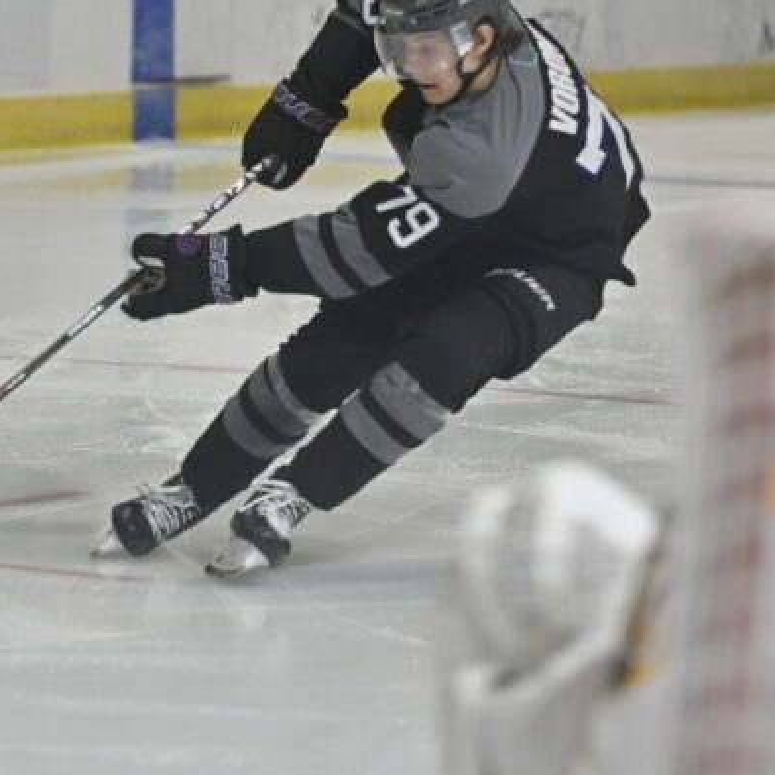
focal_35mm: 261
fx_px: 6611
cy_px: 275
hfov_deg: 6.7
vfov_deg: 6.7
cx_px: 352
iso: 1000
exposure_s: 1/1000
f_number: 2.8
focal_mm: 110
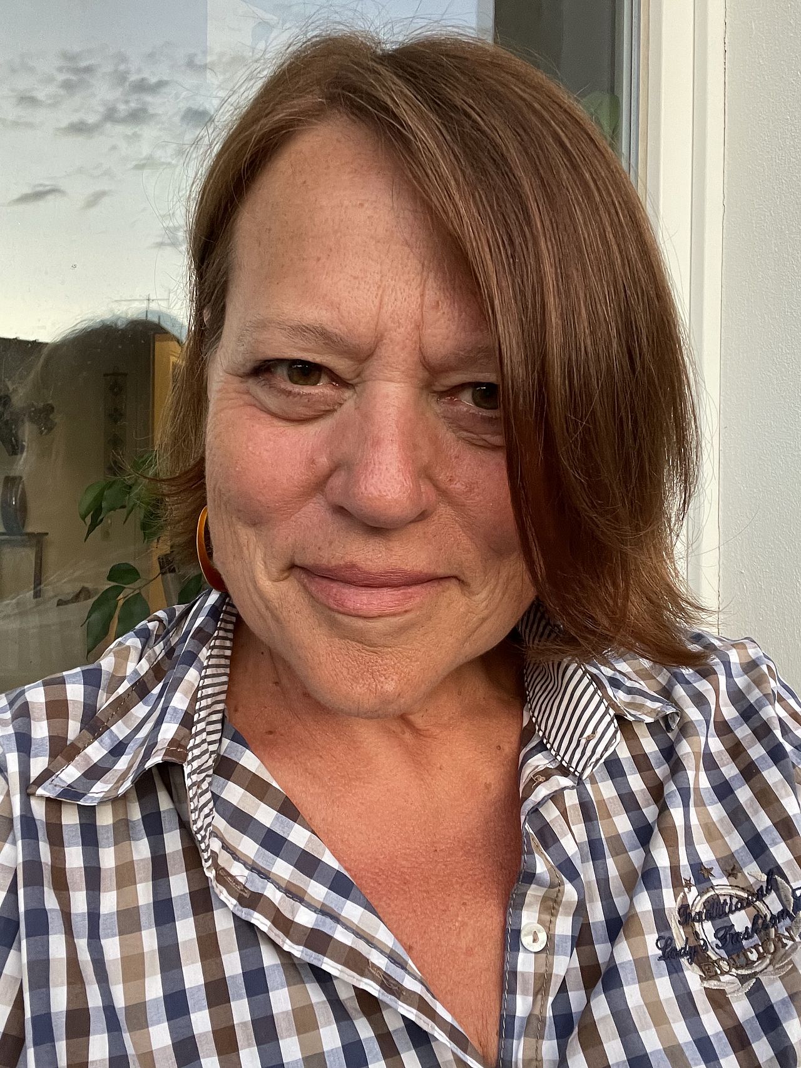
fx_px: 926
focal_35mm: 30
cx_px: 400
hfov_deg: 46.8
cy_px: 534
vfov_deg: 60.0
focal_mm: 2.71
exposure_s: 1/41
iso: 400
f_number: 2.2
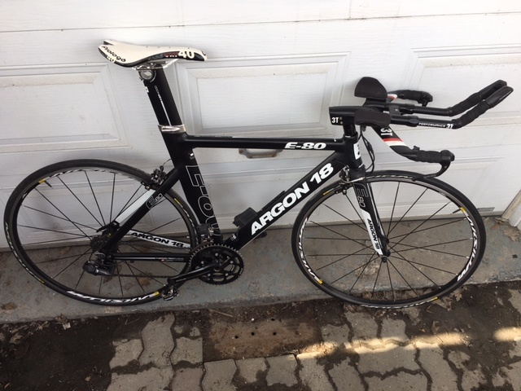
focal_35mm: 29
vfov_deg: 48.2
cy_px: 196
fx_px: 436
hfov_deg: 61.7
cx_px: 260
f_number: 2.2
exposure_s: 1/223
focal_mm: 4.15
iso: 25
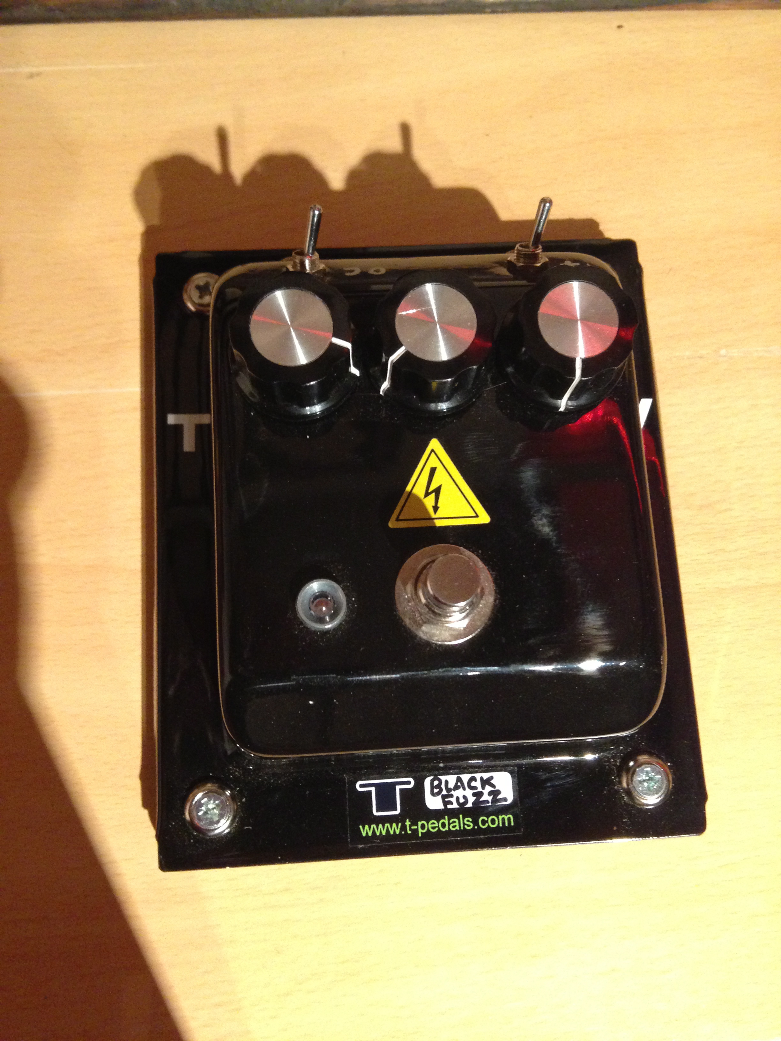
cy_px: 520
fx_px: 993
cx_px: 390
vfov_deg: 55.4
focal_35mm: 33
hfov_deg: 42.9
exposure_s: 1/15
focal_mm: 4.13
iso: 400
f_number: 2.4
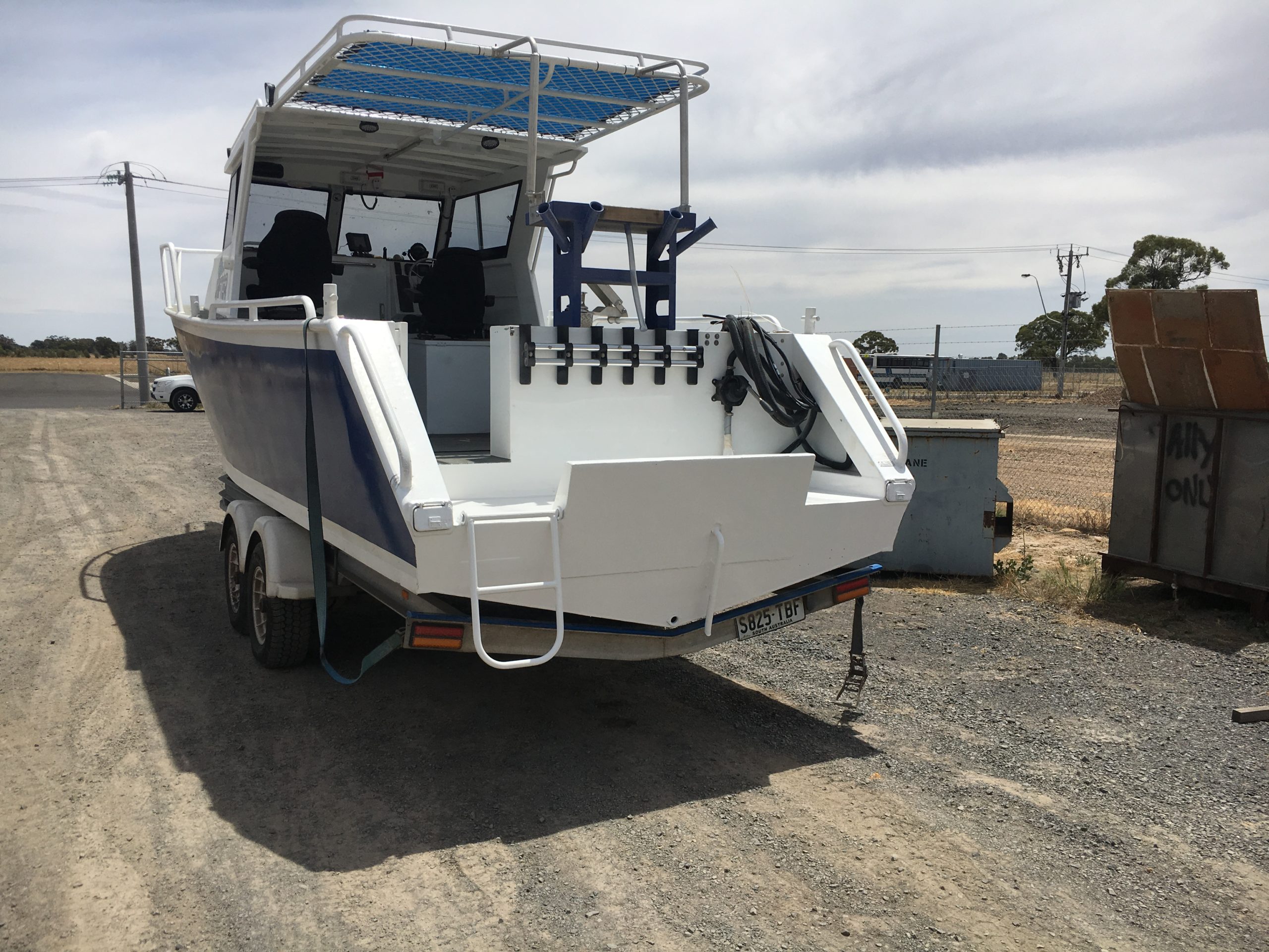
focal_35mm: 29
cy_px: 476
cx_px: 634
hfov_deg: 61.7
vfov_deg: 48.2
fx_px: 1063
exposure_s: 1/3846
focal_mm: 4.15
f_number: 2.2
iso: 25
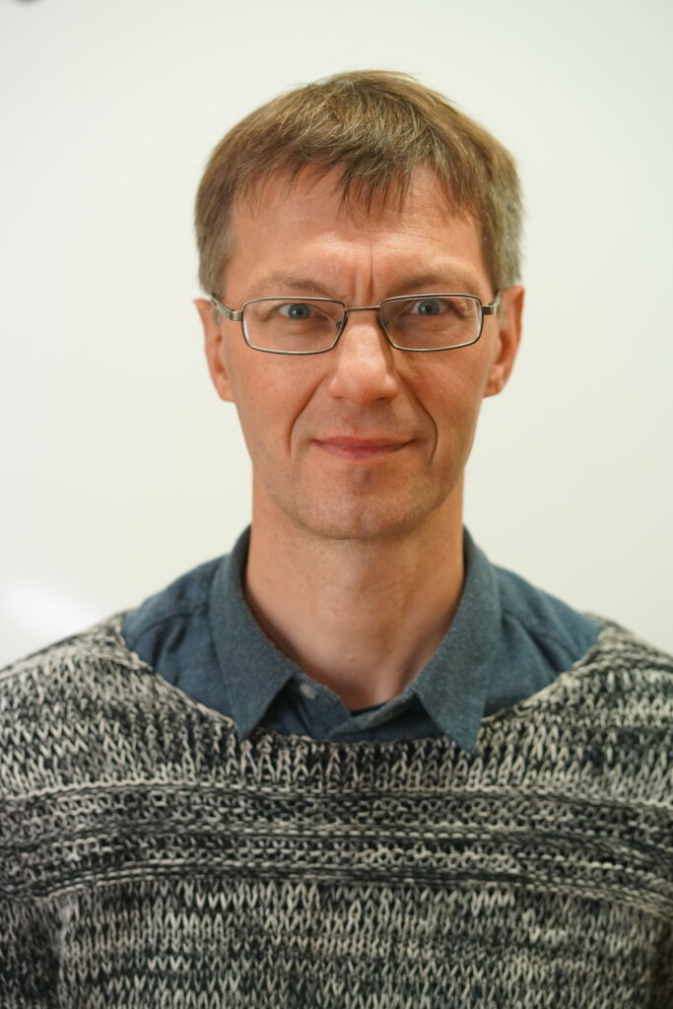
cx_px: 336
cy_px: 504
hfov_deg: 16.1
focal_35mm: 85
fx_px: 2383
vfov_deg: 23.9
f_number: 4
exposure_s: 1/160
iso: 2500
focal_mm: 85
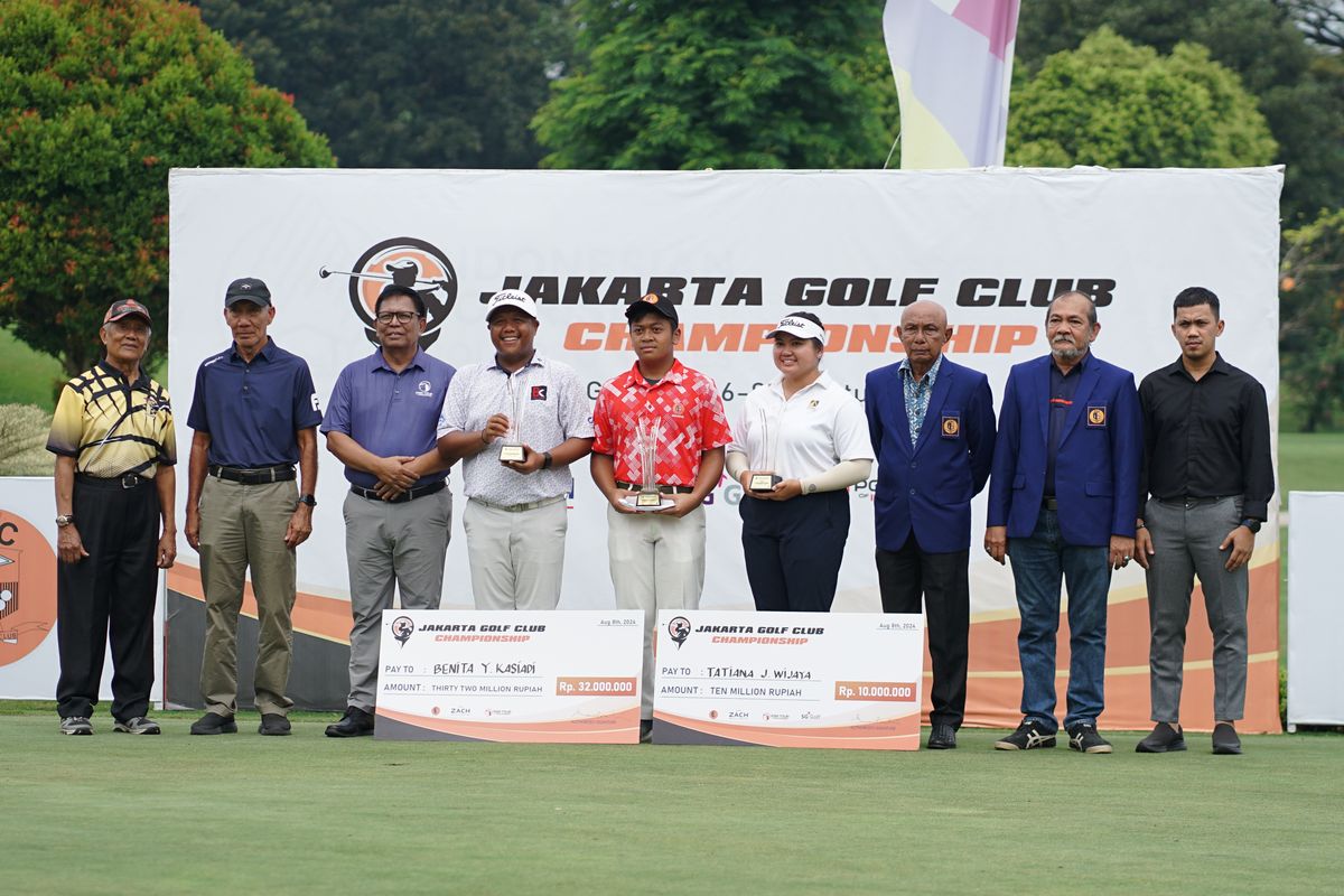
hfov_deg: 16.1
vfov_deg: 10.8
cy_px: 448
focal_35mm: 127
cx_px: 672
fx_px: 4741
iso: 200
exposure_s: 1/2500
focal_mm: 85
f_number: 2.5
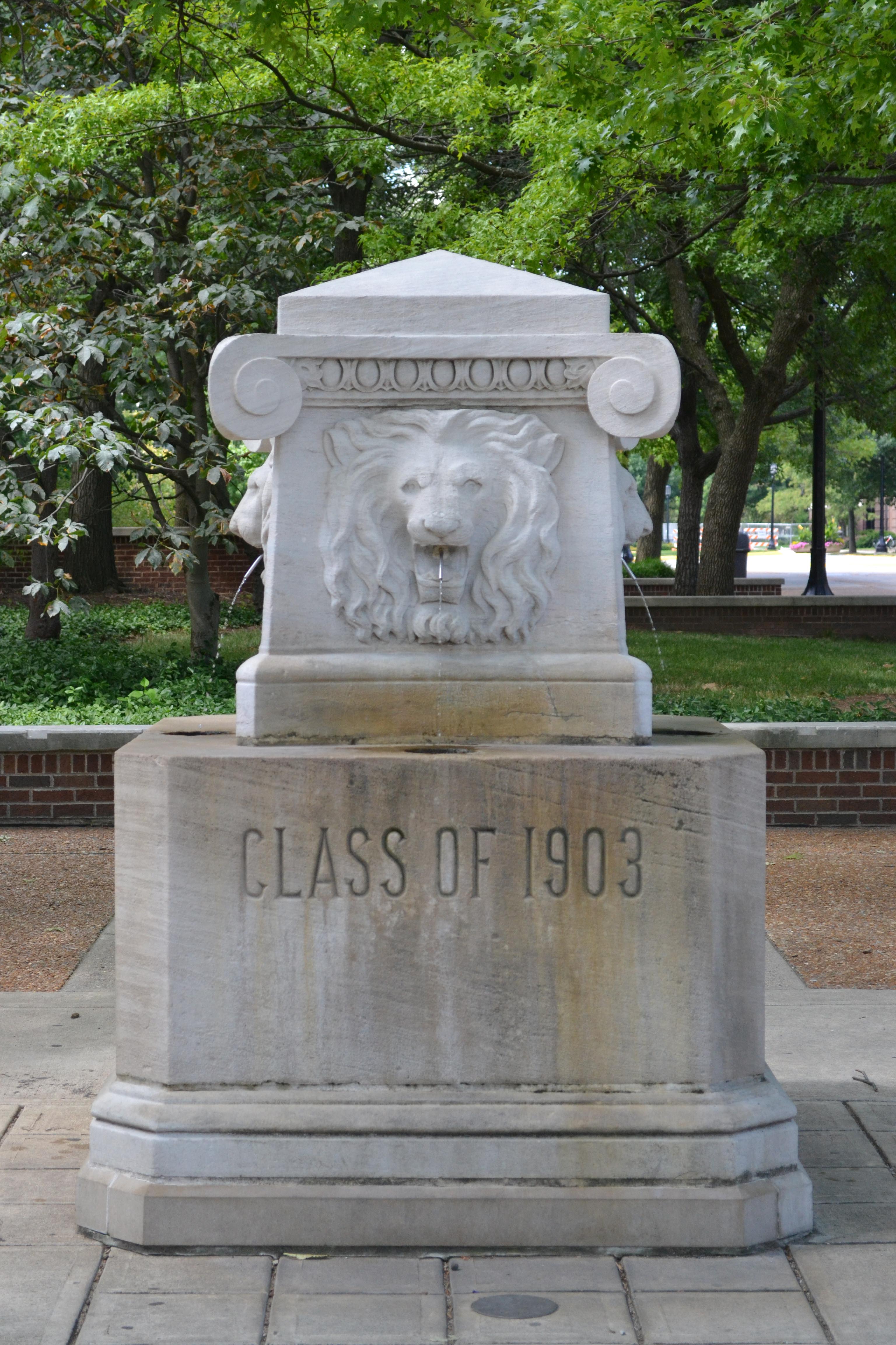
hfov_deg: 18.2
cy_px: 672
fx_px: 2800
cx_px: 448
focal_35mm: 75
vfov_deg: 27.0
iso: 1000
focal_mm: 50
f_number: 5.6
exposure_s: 1/500
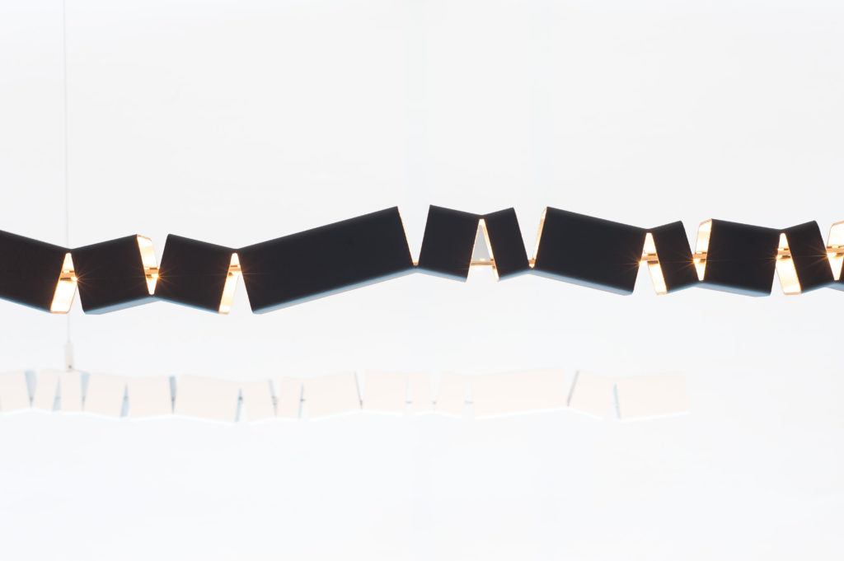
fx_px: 1171
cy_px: 280
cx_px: 422
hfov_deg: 39.6
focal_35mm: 50
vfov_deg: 26.9
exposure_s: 1
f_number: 8
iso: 200
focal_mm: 50
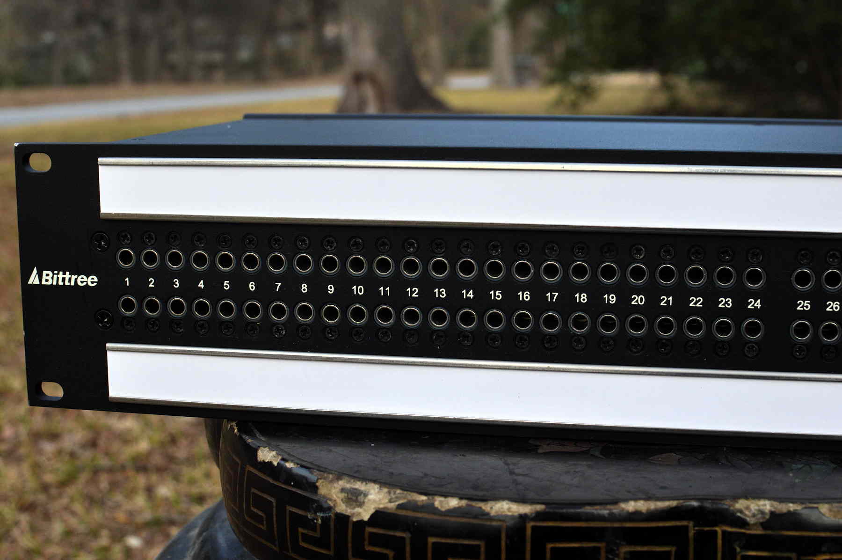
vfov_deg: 25.7
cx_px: 421
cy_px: 280
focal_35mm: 52
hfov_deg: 37.9
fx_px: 1227
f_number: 8
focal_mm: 35
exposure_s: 1/100
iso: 400
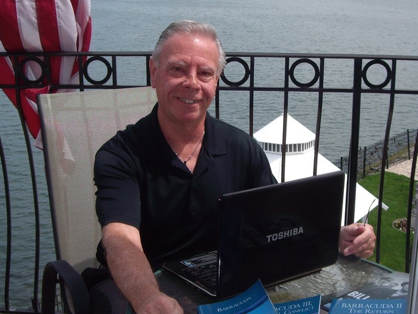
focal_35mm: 38
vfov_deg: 37.7
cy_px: 157
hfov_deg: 49.0
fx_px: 459
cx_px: 209
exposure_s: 1/640
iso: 64
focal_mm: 6.2
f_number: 4.3
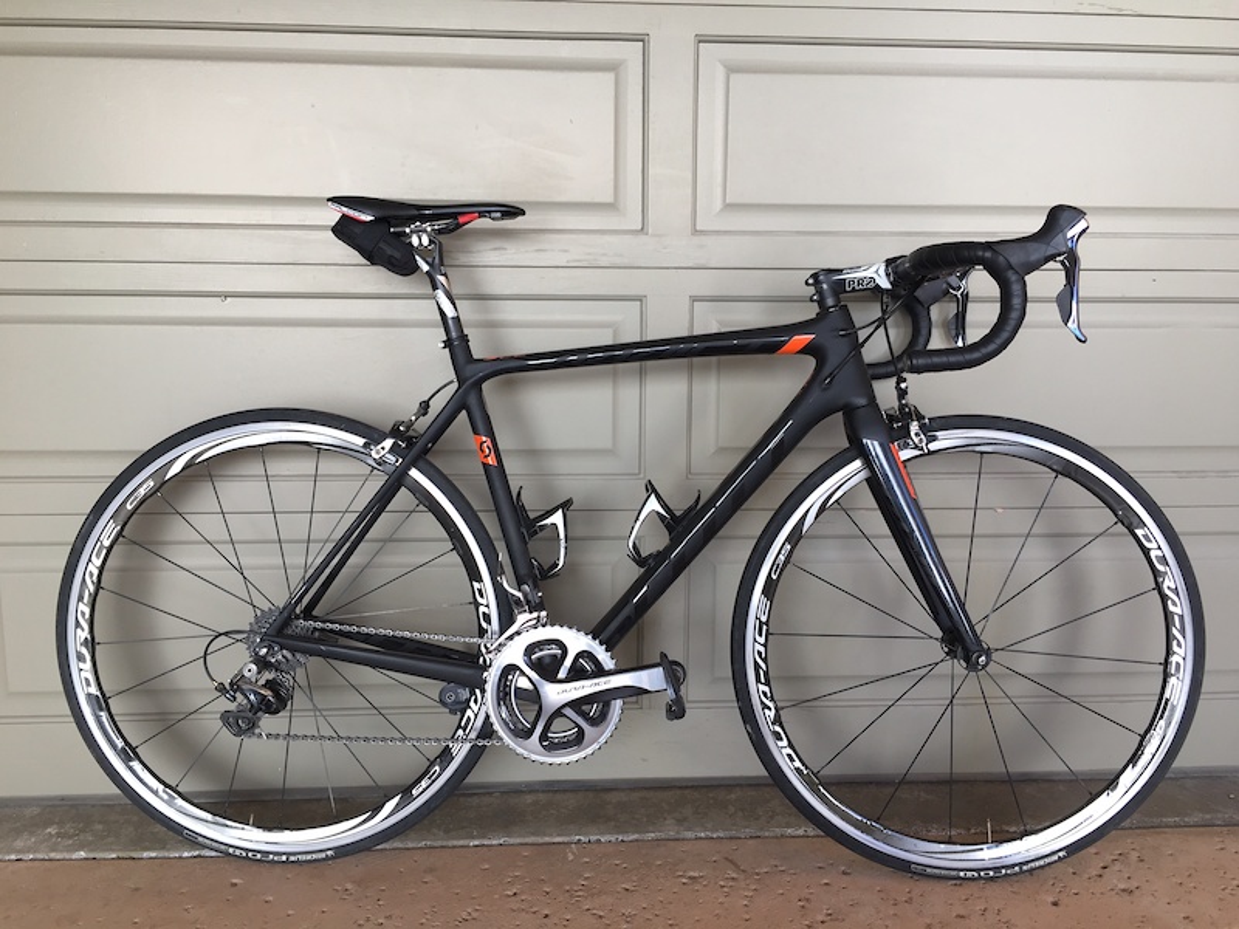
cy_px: 464
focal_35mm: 29
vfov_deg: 48.2
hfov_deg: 61.7
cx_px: 620
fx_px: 1038
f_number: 2.2
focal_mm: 4.15
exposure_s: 1/60
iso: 32
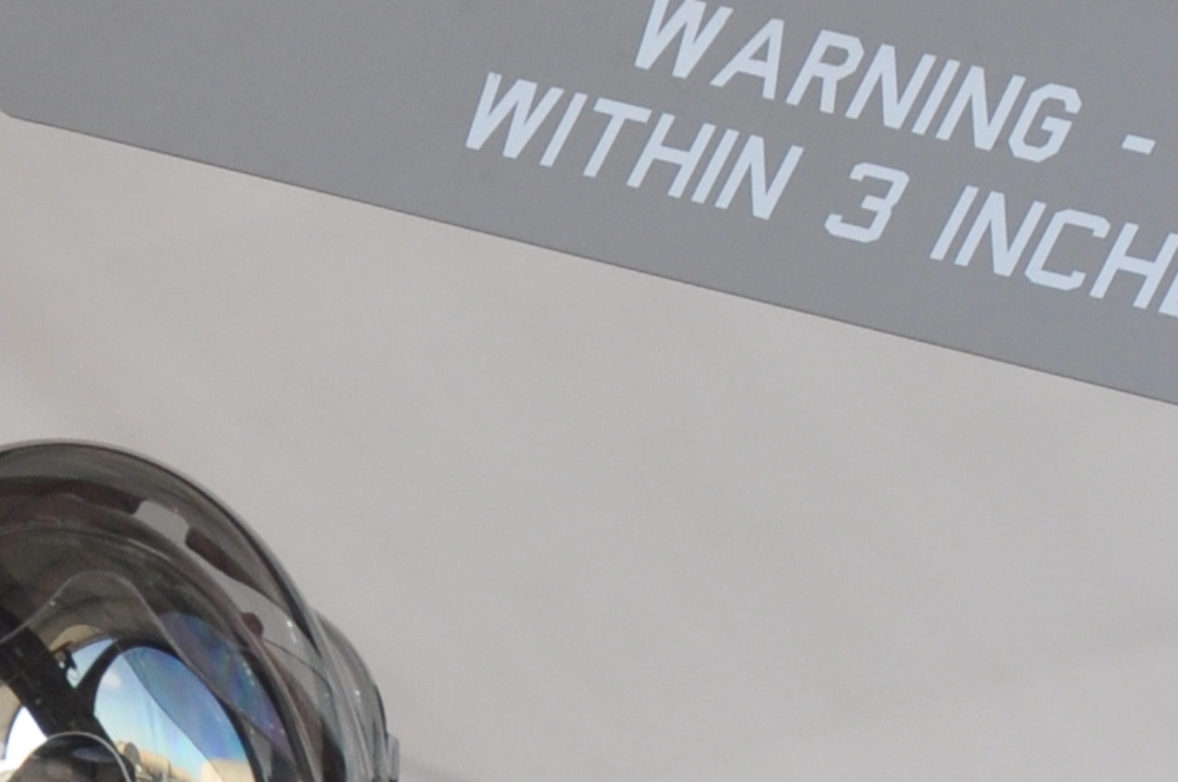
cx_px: 420
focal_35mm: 528
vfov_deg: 2.6
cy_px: 1578
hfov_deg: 3.9
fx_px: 17251
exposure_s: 1/250
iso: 450
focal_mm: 70
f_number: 4.5
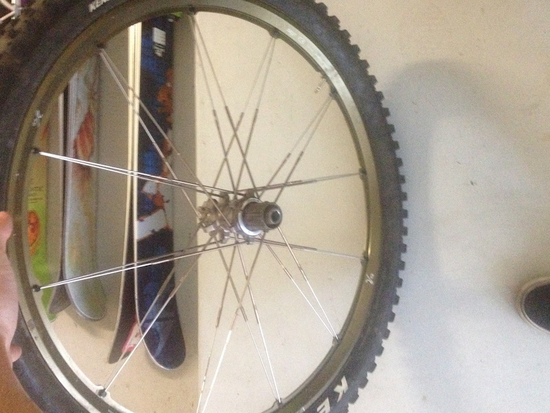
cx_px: 275
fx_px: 556
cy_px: 206
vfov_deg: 40.7
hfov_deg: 52.6
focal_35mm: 35
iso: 640
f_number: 2.4
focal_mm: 4.28
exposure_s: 1/15
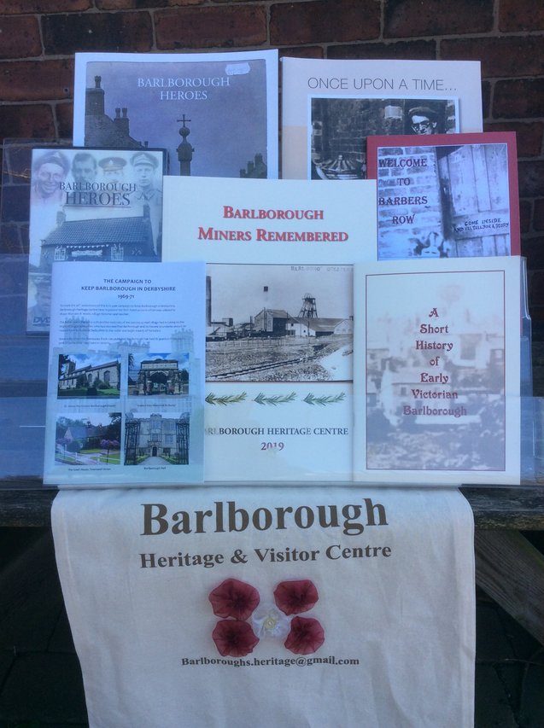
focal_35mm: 32
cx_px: 272
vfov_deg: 56.9
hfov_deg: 44.1
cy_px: 364
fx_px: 672
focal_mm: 3.3
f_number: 2.4
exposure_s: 1/355
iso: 32
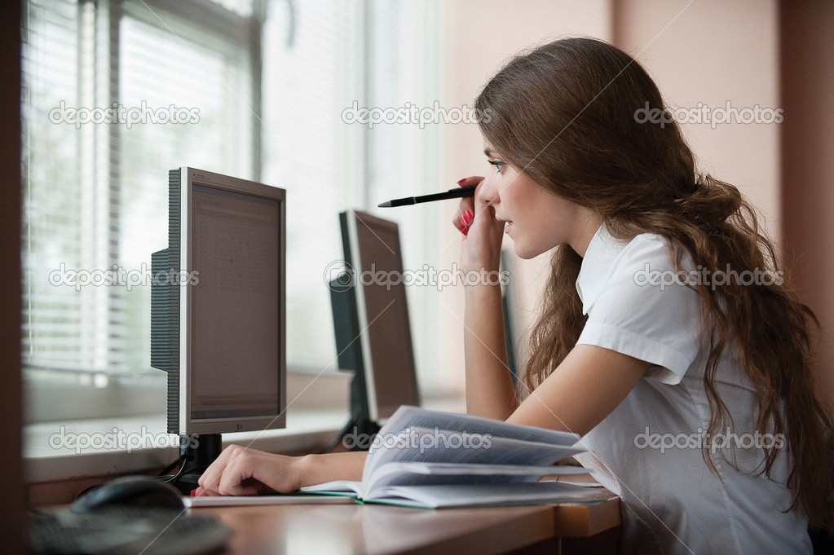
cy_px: 278
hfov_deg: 19.5
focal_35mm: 105
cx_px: 417
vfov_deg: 13.0
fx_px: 2431
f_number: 3.2
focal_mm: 105
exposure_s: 1/400
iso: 1250
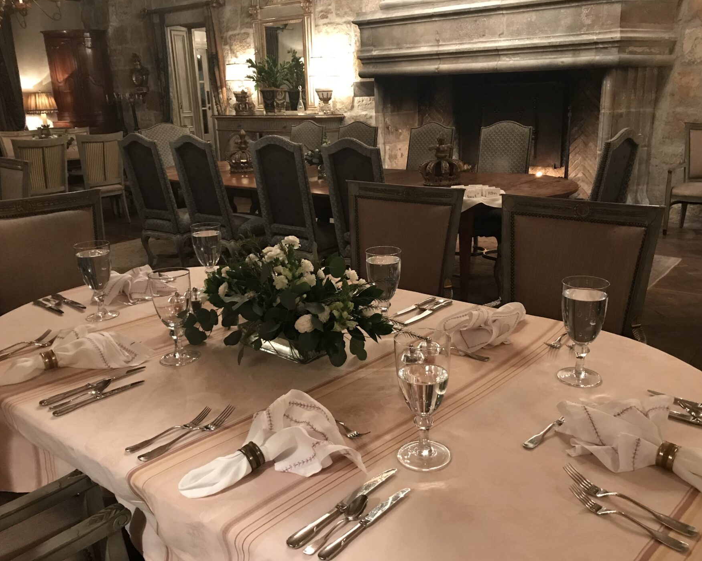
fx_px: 623
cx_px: 378
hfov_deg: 58.7
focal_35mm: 30
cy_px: 273
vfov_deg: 48.5
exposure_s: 1/5
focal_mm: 3.99
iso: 100
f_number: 1.8
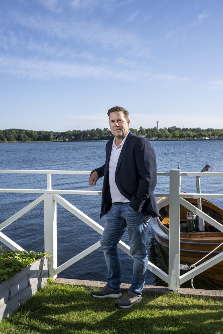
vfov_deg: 50.7
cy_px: 167
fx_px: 353
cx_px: 112
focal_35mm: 38
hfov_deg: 35.1
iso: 125
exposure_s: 1/200
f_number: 10
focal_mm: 38
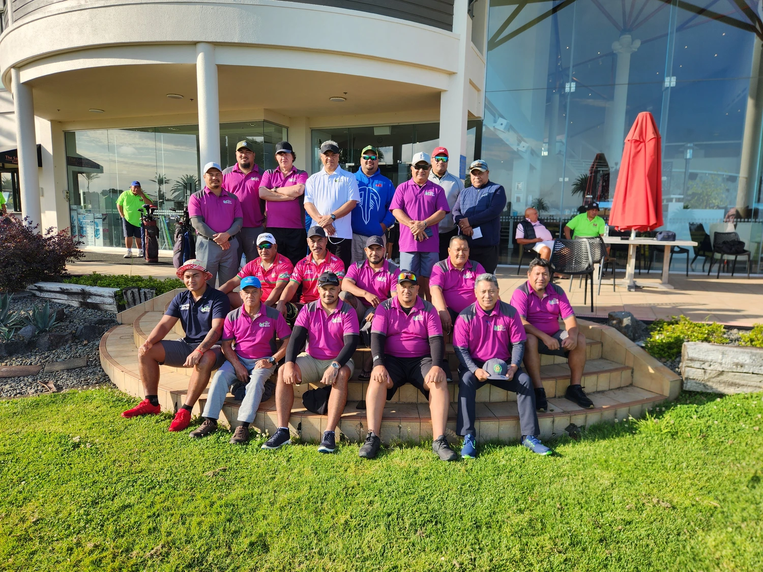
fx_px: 507
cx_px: 382
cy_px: 286
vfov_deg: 58.9
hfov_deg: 73.9
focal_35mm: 23
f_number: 1.8
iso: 20
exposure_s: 1/647
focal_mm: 5.4
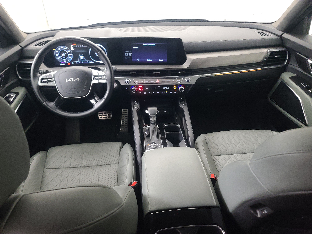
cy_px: 117
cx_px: 156
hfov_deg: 69.4
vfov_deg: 54.9
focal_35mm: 25
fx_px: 225
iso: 1250
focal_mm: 7
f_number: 1.8
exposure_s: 1/24
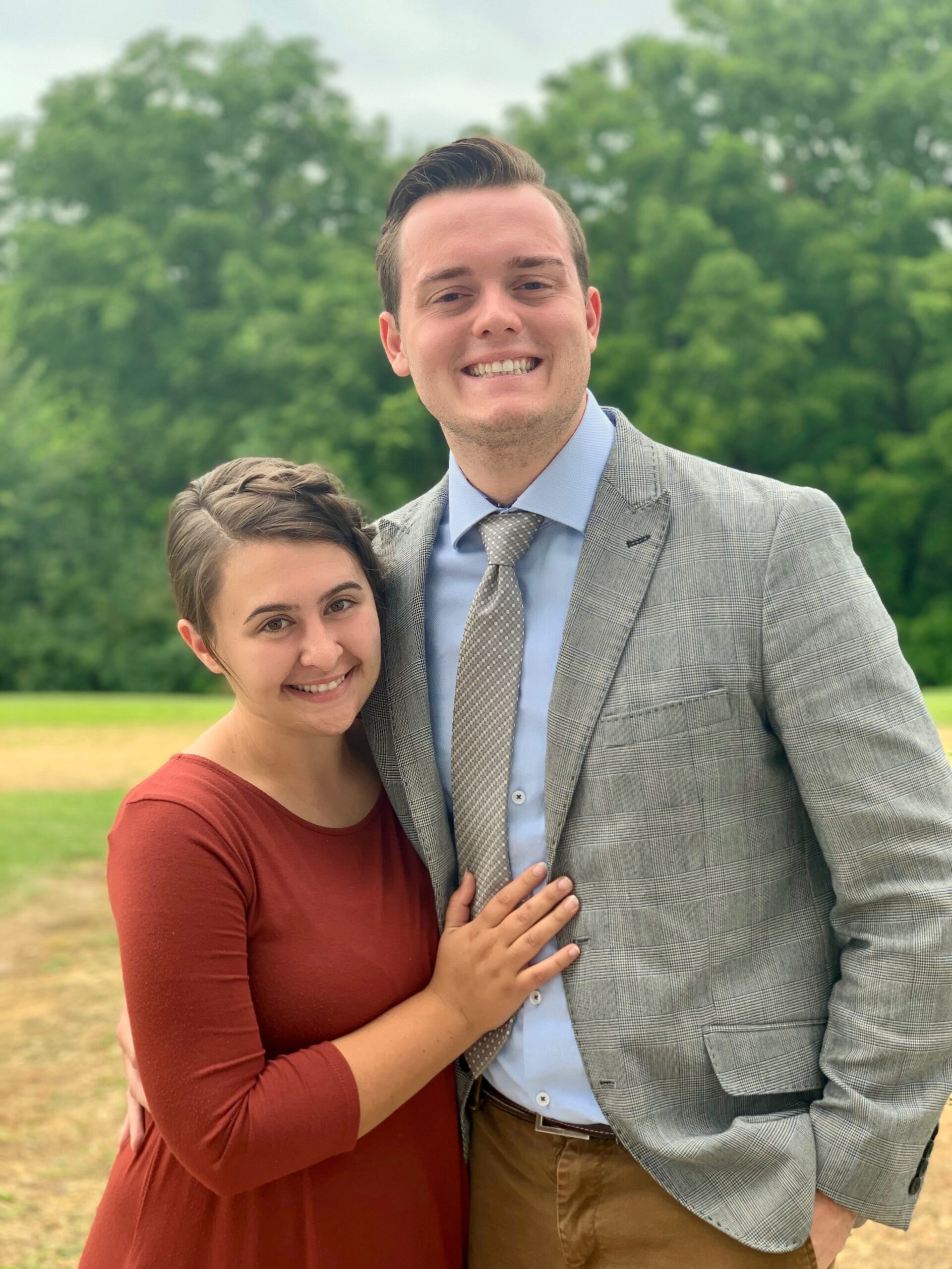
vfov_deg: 36.8
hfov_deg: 28.0
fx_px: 1907
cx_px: 476
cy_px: 634
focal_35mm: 52
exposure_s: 1/277
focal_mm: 6
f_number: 2.4
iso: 16
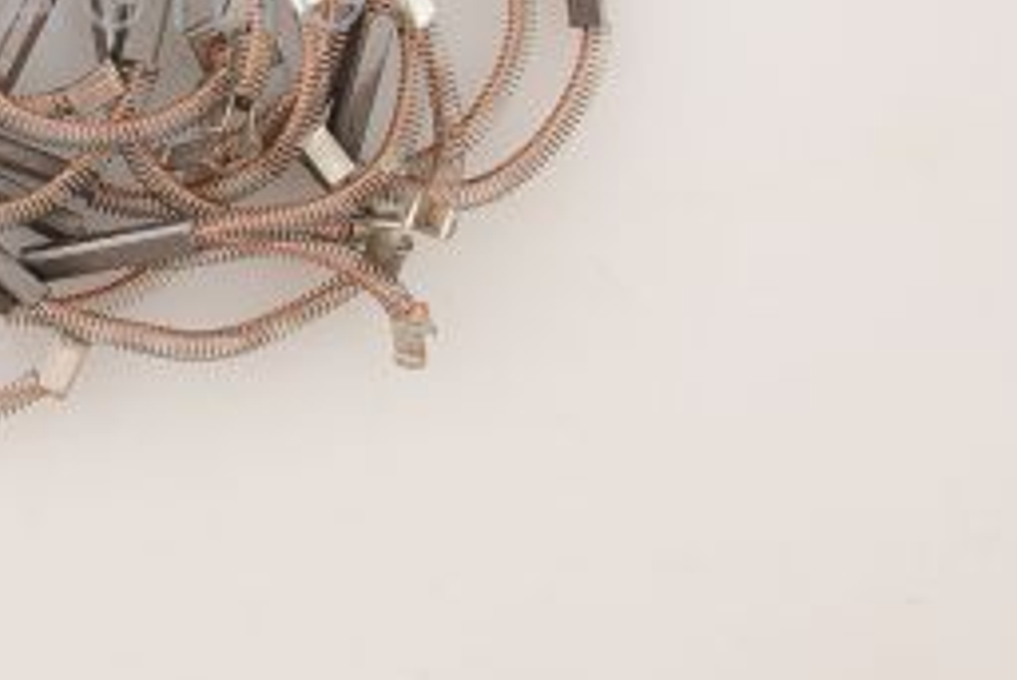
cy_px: -66
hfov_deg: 17.0
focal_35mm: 117
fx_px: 3307
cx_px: -32
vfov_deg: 11.6
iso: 1600
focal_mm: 50
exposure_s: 1/125
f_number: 13
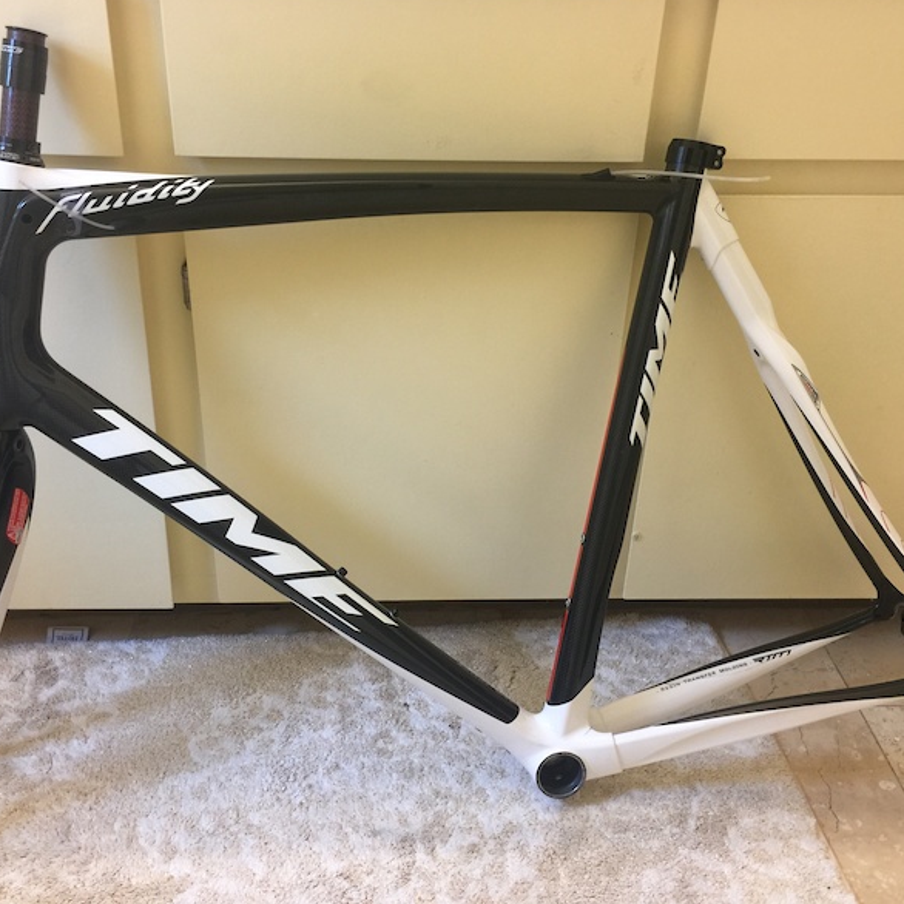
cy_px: 443
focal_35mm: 35
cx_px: 423
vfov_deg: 47.2
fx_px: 1034
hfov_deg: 47.2
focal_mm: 4.15
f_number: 2.2
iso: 40
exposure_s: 1/15
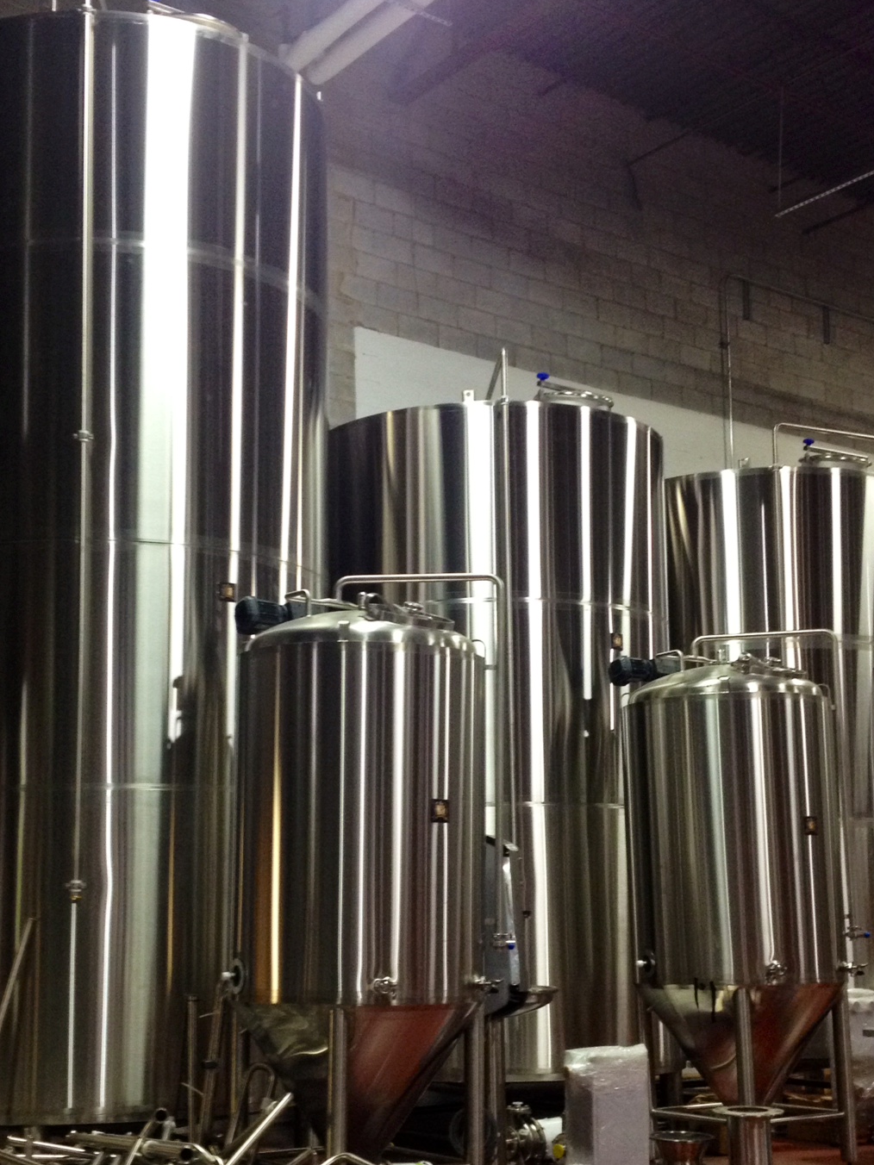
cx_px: 400
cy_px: 688
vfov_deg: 36.1
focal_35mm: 53
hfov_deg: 27.5
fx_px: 1784
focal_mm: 4.28
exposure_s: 1/20
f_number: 2.4
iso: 160
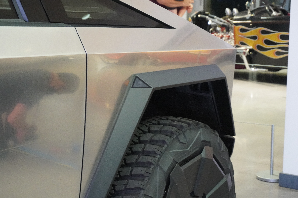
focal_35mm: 84
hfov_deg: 24.2
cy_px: 106
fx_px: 695
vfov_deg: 16.3
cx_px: 153
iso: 6400
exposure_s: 1/80
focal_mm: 50
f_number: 5.6
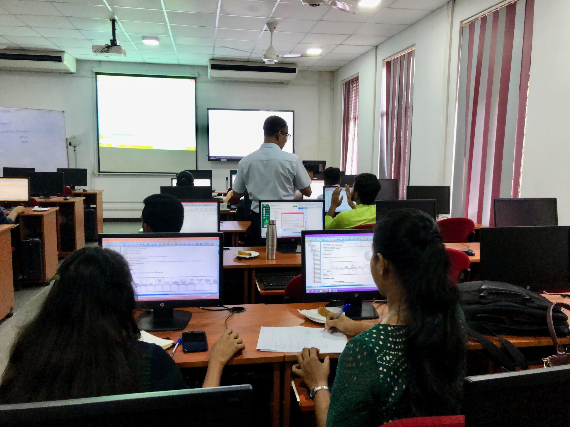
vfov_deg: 49.7
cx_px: 285
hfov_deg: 63.4
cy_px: 214
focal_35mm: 28
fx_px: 461
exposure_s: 1/50
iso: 160
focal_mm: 4
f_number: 1.8
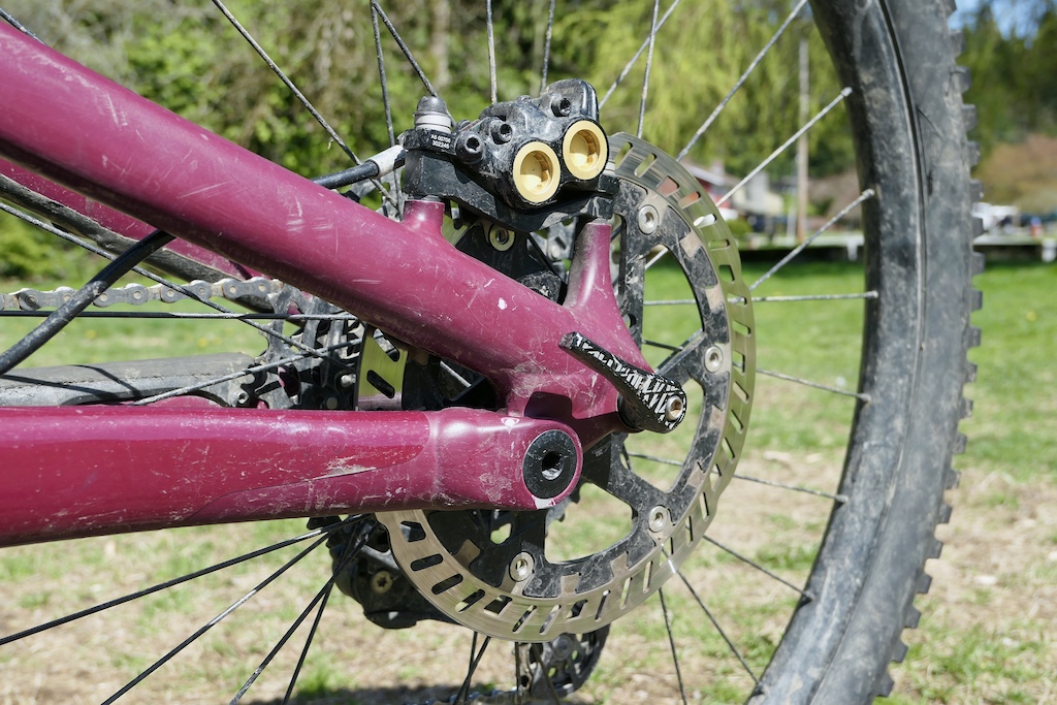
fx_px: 1028
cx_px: 528
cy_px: 352
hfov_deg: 54.4
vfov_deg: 37.9
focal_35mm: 35
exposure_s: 1/500
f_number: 4
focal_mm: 12.8
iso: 125
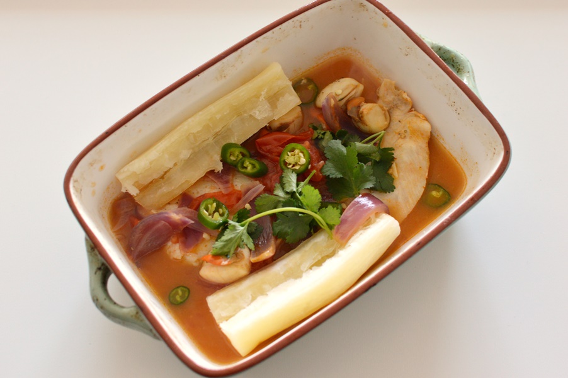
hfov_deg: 37.9
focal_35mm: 52
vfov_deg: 25.7
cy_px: 189
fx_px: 828
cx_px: 284
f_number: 4
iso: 800
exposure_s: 1/30
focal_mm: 35
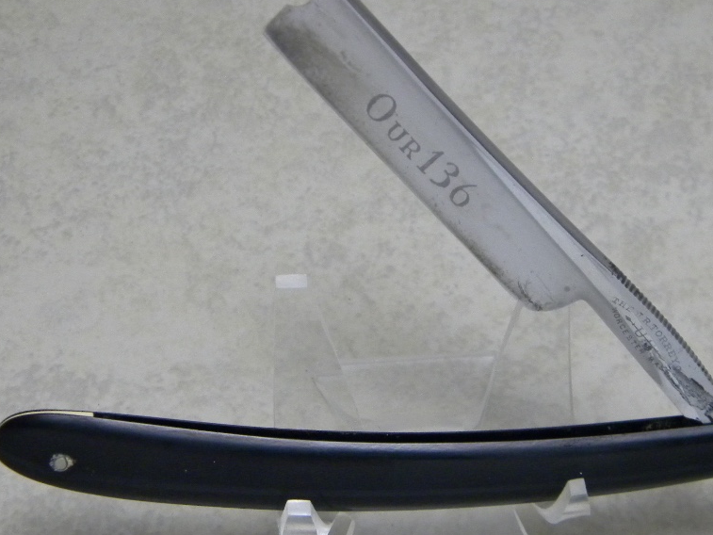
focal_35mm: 74
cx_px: 406
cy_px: 283
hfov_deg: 26.3
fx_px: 1524
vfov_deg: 19.9
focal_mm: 10.1
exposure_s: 1/40.6
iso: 400
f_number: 4.1
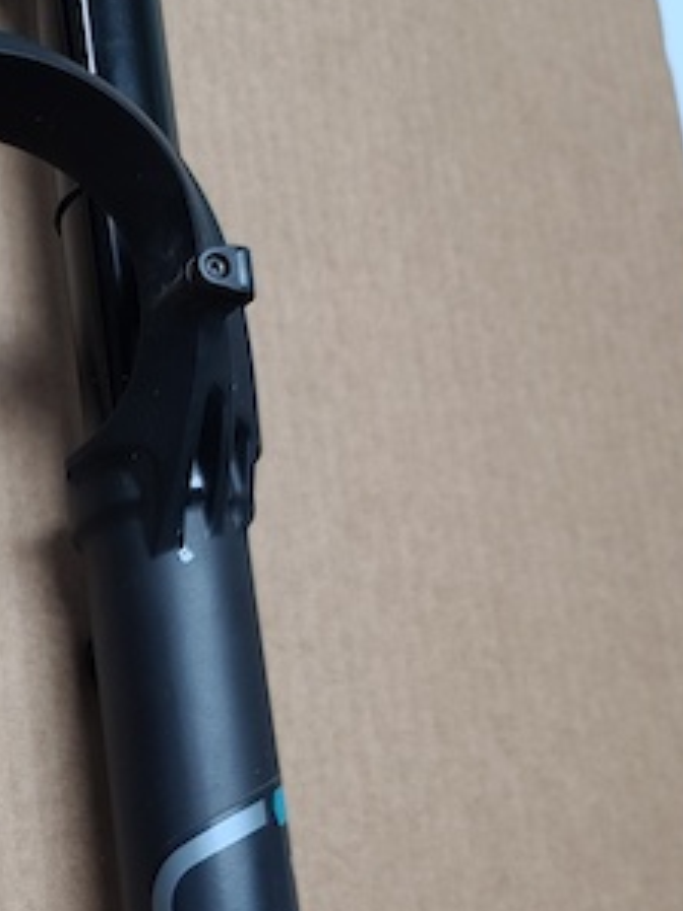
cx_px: -119
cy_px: 832
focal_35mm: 67
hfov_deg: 20.6
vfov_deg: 27.8
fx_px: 1764
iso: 80
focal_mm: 7
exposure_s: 1/60
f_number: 1.8
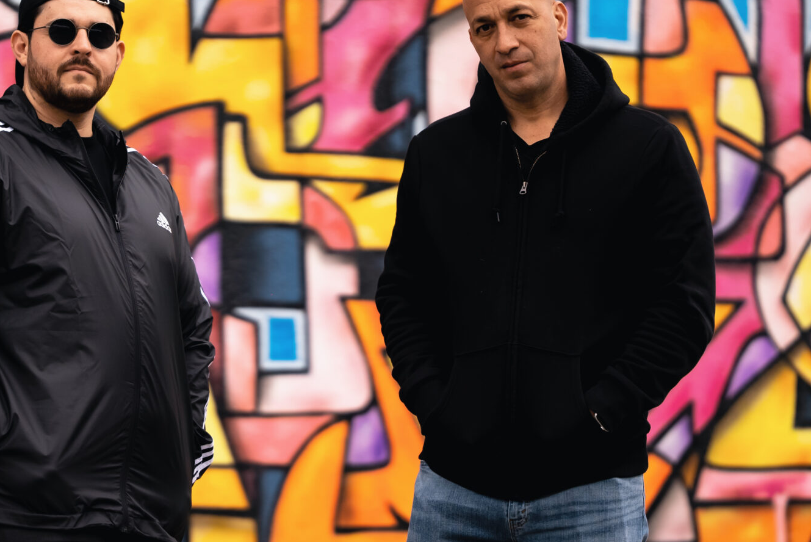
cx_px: 267
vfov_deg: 6.6
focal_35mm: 208
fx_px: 4689
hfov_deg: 9.9
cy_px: 240
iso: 320
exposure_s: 1/8000
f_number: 1.8
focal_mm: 135
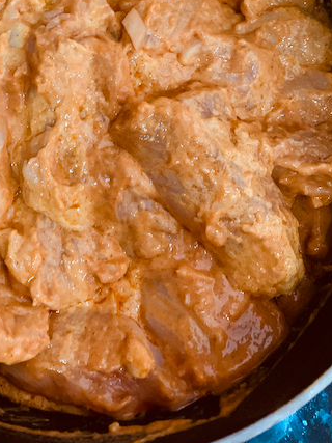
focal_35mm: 39
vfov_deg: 46.4
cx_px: 86
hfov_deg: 36.0
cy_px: 119
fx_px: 499
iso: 640
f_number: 1.8
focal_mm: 4.25
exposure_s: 1/25
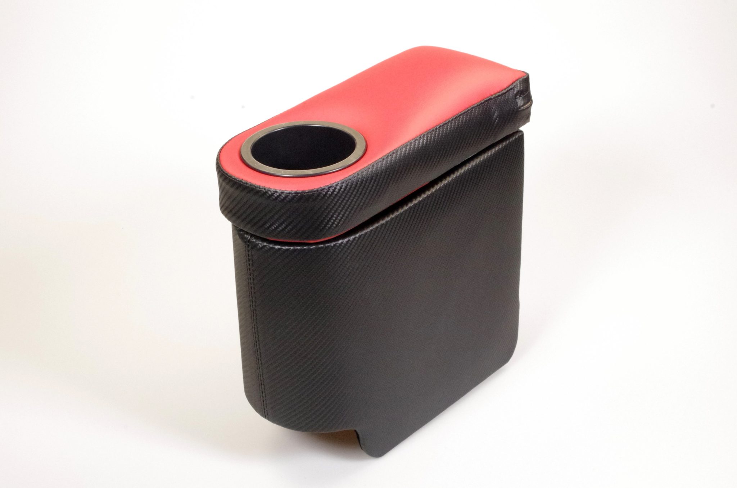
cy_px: 244
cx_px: 368
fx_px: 1103
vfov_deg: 24.9
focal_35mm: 54
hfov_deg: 36.9
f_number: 14
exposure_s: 1/50
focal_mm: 36
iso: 6400
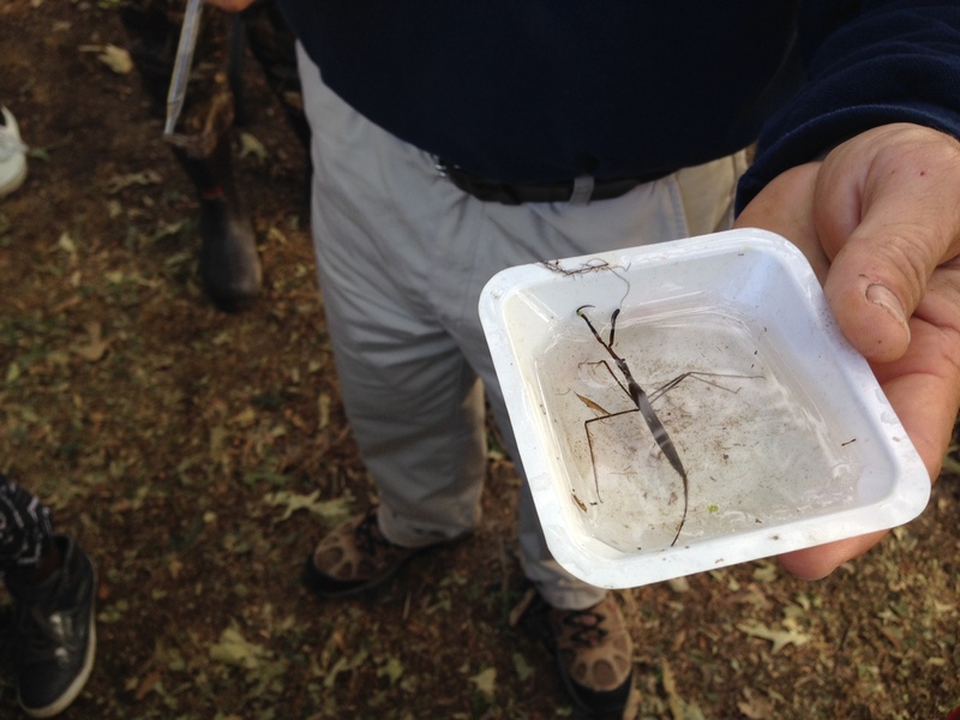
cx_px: 480
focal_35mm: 33
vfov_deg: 42.9
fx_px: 915
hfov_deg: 55.4
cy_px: 360
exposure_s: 1/120
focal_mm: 4.12
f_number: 2.4
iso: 50
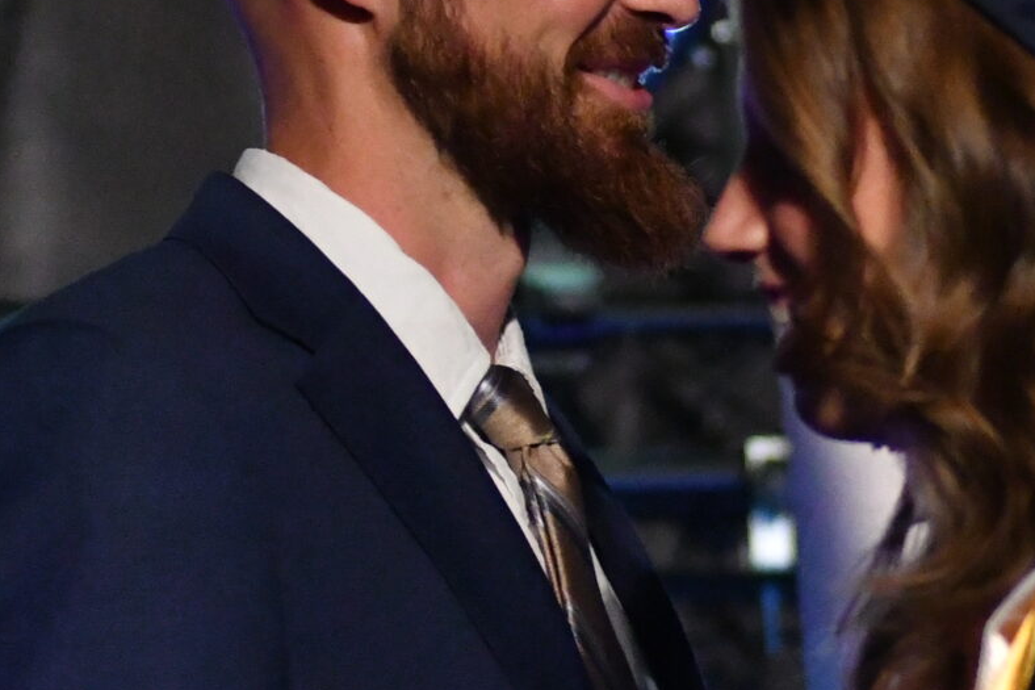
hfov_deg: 5.3
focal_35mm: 390
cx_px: 1298
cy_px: 639
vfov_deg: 3.5
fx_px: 11209
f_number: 2.8
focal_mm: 80
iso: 7200
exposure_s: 1/640
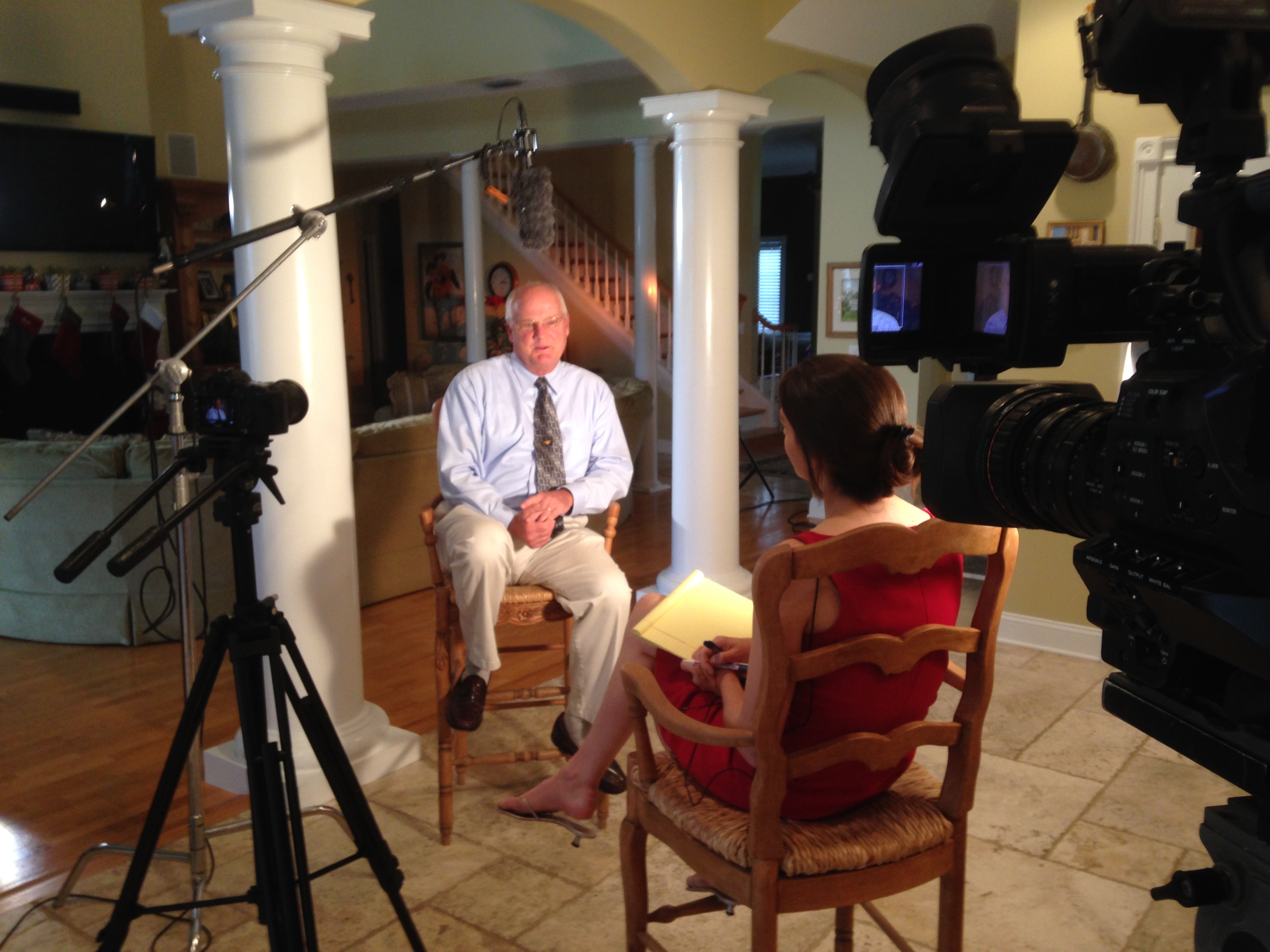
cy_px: 476
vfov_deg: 42.9
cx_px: 635
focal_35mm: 33
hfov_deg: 55.4
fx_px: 1211
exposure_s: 1/20
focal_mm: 4.12
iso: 80
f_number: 2.4
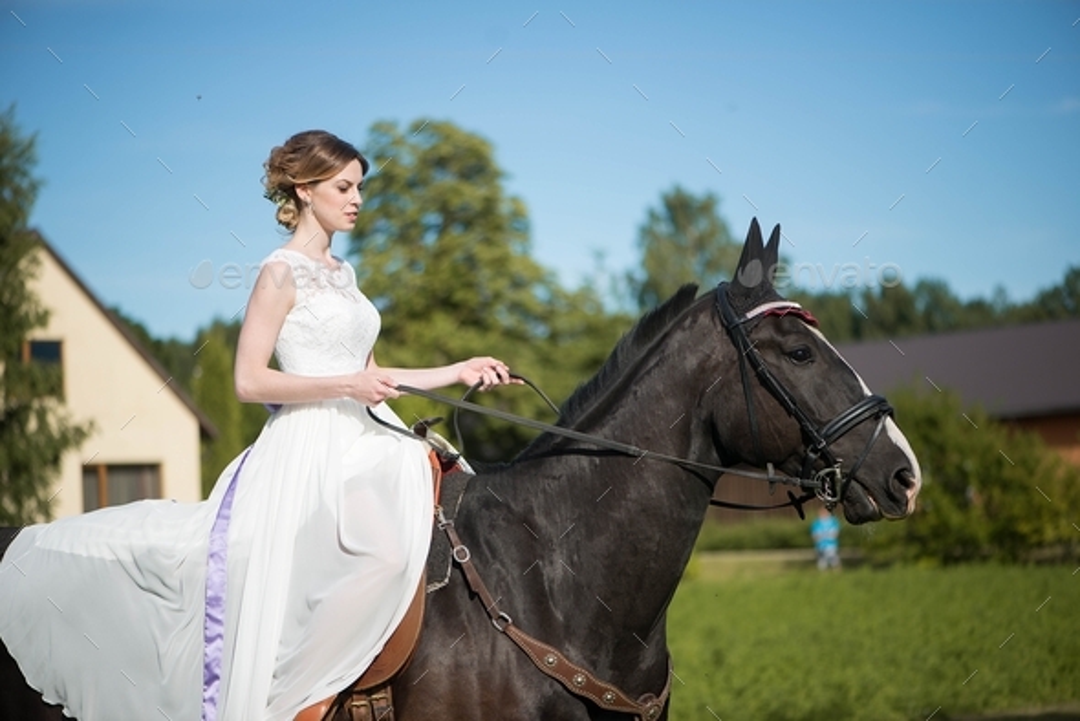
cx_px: 540
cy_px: 360
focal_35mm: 105
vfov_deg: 13.1
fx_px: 3151
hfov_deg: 19.4
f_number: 2.8
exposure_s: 1/2000
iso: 100
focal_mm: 105
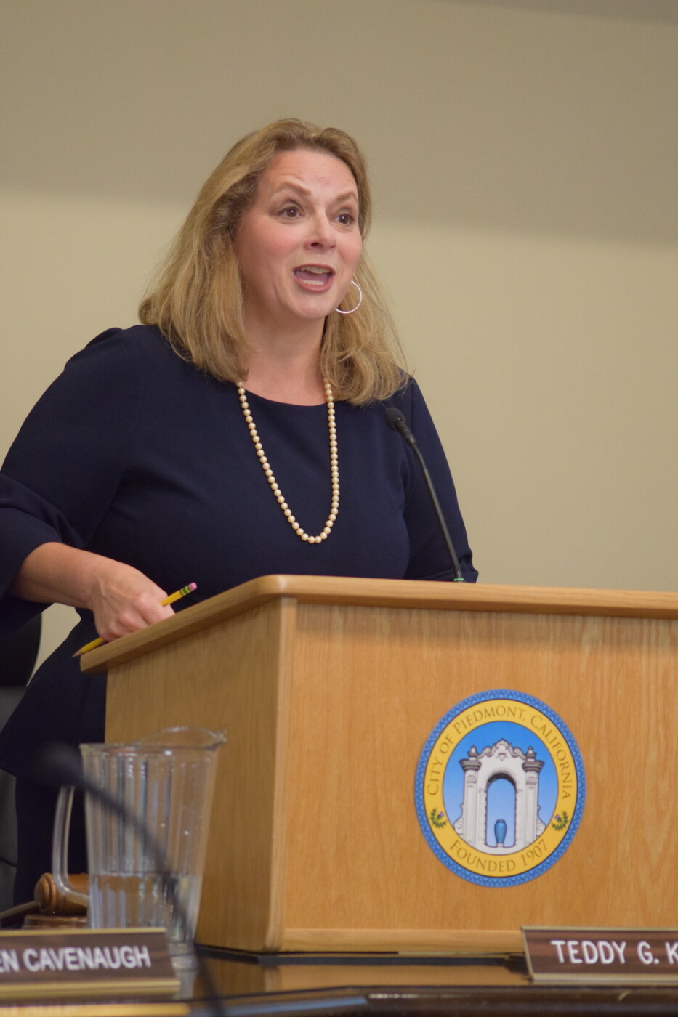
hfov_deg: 8.3
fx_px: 4662
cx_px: 339
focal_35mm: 165
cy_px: 508
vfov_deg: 12.5
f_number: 4
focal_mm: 110
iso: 2500
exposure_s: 1/125
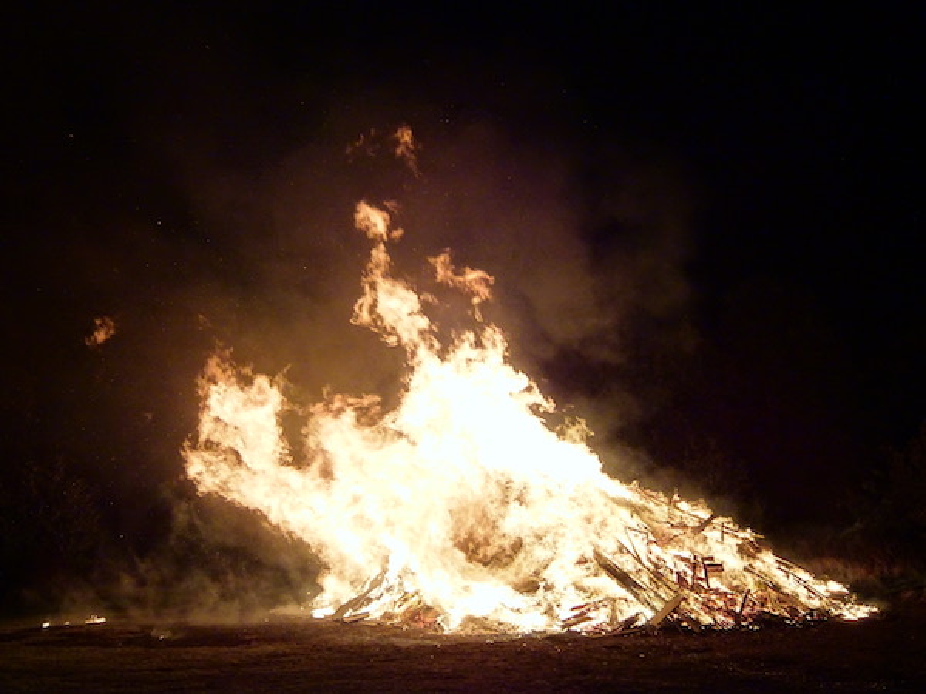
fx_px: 1097
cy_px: 347
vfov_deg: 35.1
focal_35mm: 41
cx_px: 463
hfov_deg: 45.8
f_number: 4
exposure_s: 1/50
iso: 200
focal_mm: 7.05
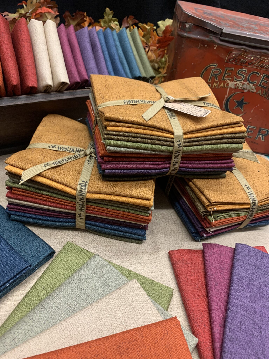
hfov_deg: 53.1
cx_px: 134
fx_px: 269
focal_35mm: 26
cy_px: 180
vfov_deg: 67.3
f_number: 1.8
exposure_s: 1/60
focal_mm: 4.25
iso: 160
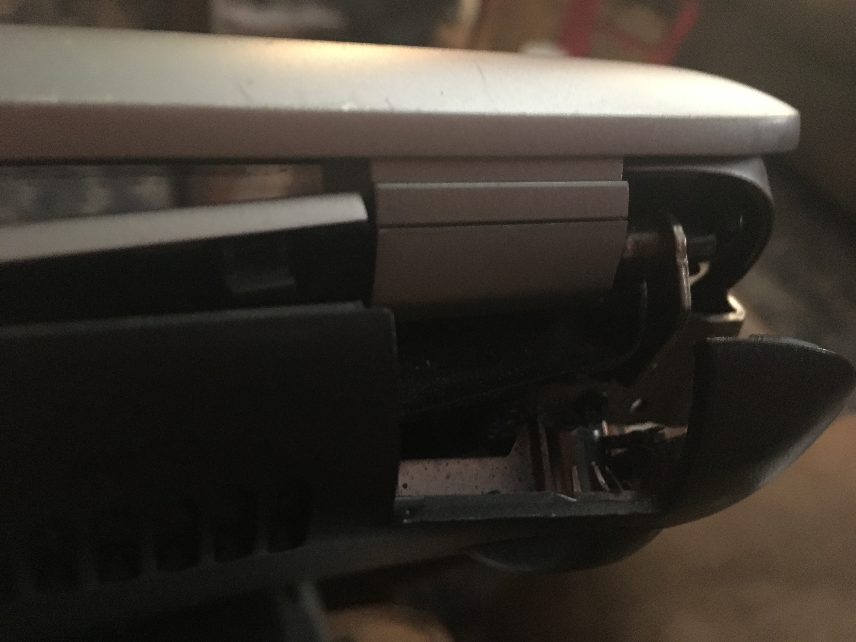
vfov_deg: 48.2
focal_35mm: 29
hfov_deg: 61.7
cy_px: 321
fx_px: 717
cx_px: 428
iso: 500
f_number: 2.2
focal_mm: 4.15
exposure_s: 1/15
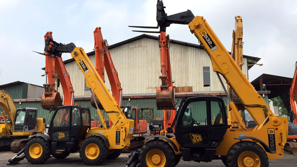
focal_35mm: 32
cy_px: 85
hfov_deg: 61.0
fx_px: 252
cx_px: 149
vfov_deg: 36.7
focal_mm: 4.15
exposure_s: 1/1130
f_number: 2.2
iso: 32
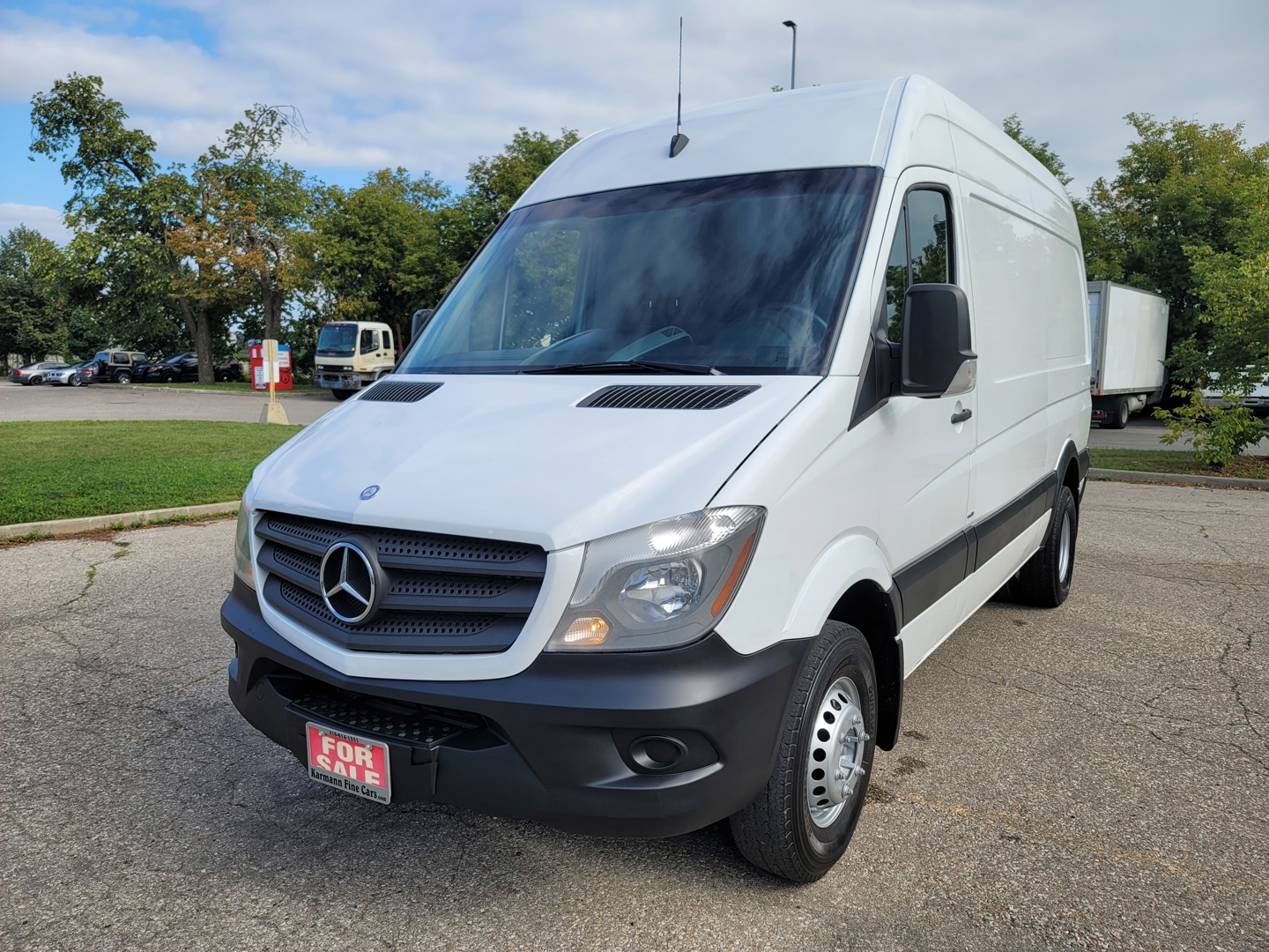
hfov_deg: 69.4
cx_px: 634
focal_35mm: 25
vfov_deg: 54.9
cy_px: 476
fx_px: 916
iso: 20
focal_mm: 7
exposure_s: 1/690
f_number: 1.8
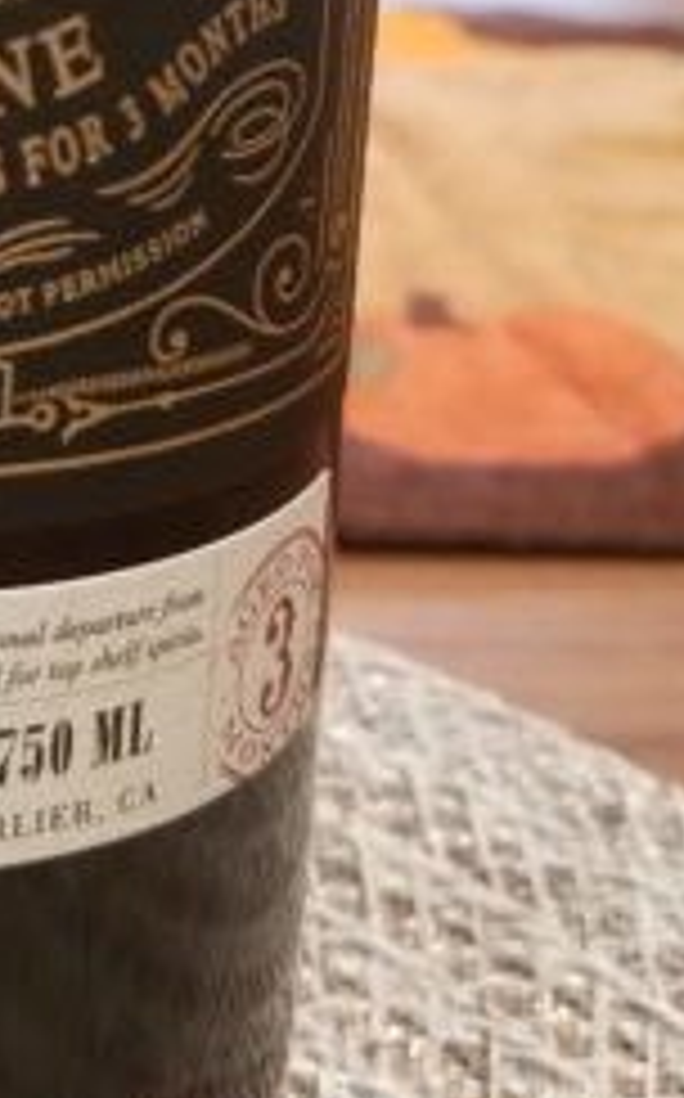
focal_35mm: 69
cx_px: -140
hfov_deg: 17.9
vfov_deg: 28.1
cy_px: 18
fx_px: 2063
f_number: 1.7
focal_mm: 4.25
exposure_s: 1/15
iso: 200
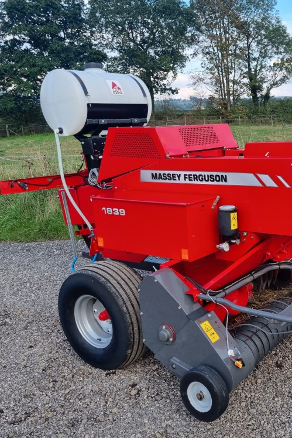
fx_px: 450
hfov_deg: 33.9
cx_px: 266
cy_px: 218
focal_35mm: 37
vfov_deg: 51.9
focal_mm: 5.4
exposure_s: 1/662
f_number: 1.8
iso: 50
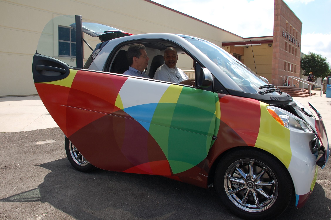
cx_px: 166
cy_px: 110
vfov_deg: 47.8
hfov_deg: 67.5
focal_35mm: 27
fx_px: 248
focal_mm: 18
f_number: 8
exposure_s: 1/250
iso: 200
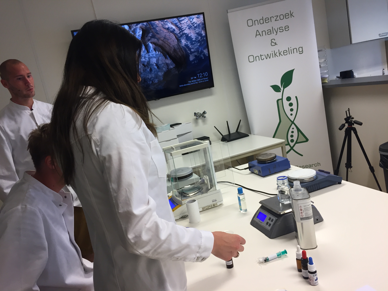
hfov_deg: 61.7
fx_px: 325
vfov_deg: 48.2
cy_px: 146
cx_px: 194
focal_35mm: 29
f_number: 2.2
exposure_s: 1/33
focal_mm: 4.15
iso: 40
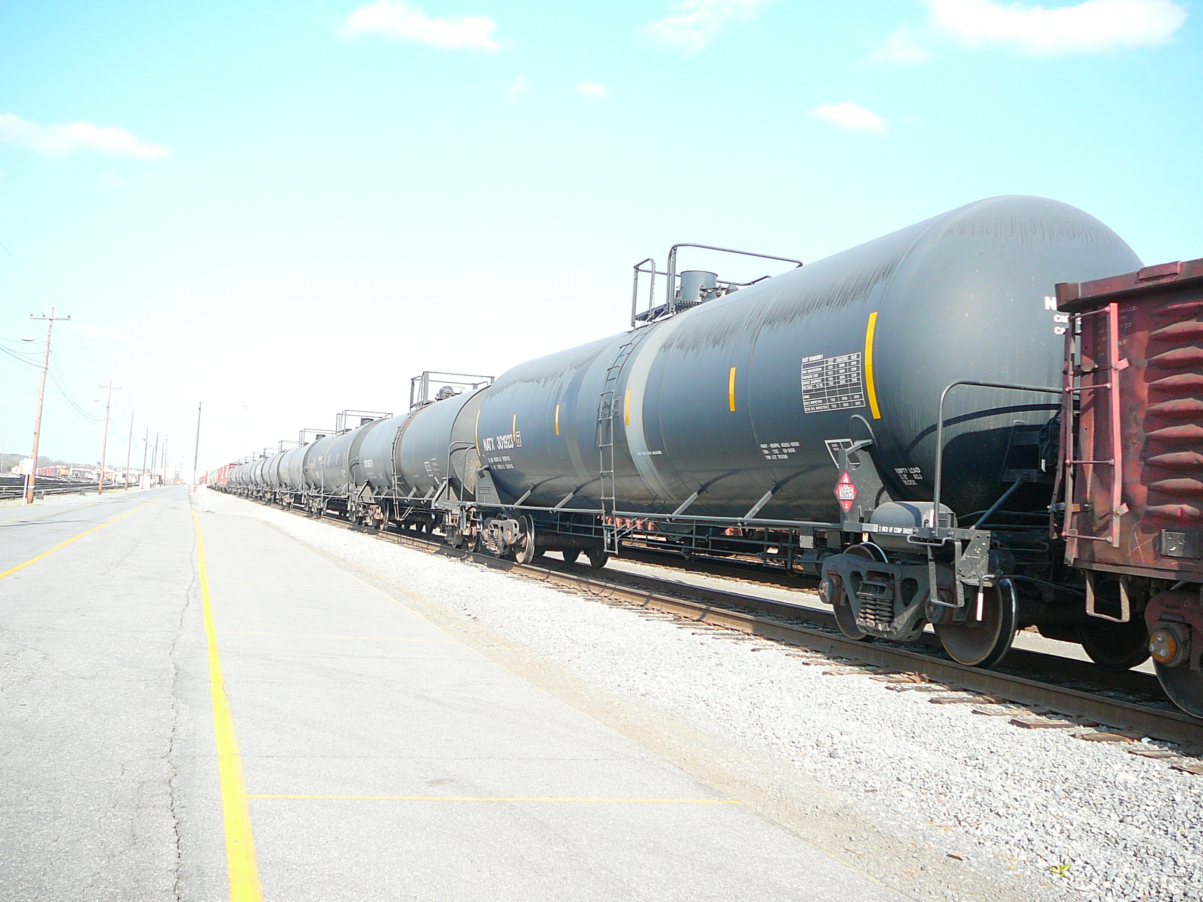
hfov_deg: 52.6
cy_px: 451
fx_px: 1216
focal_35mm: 35
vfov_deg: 40.7
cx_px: 602
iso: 80
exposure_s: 1/500
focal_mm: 5.2
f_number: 2.8
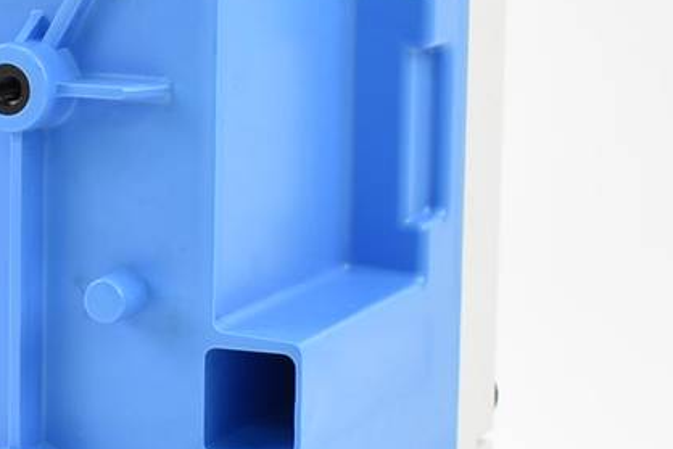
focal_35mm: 186
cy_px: 238
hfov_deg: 11.0
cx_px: 10
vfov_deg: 7.4
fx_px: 3478
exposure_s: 1/40
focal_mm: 24
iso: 100
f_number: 3.8
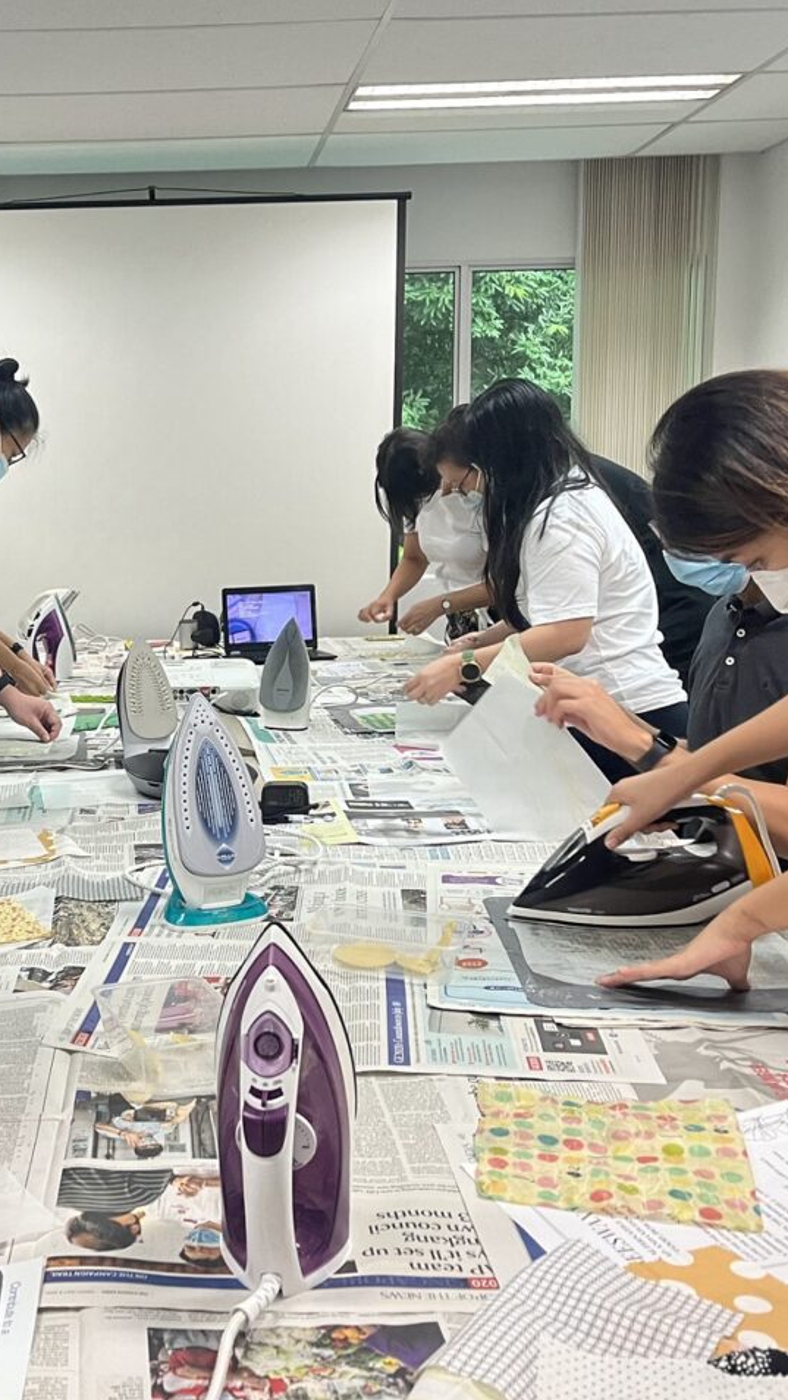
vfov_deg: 52.8
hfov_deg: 30.2
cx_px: 122
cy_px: 701
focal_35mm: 38
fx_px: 1411
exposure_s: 1/50
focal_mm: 5.1
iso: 125
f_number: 1.6
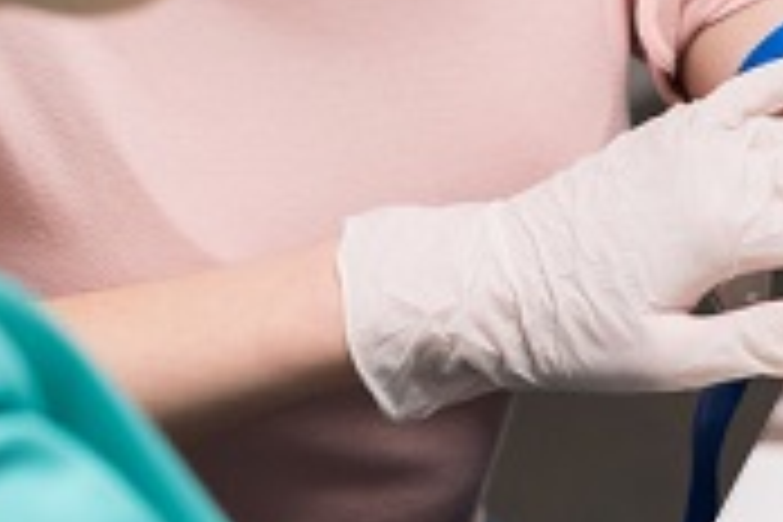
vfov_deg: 7.2
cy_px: 758
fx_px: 4067
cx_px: 837
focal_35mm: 187
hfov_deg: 10.9
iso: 64
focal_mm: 50
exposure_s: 1/200
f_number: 3.5
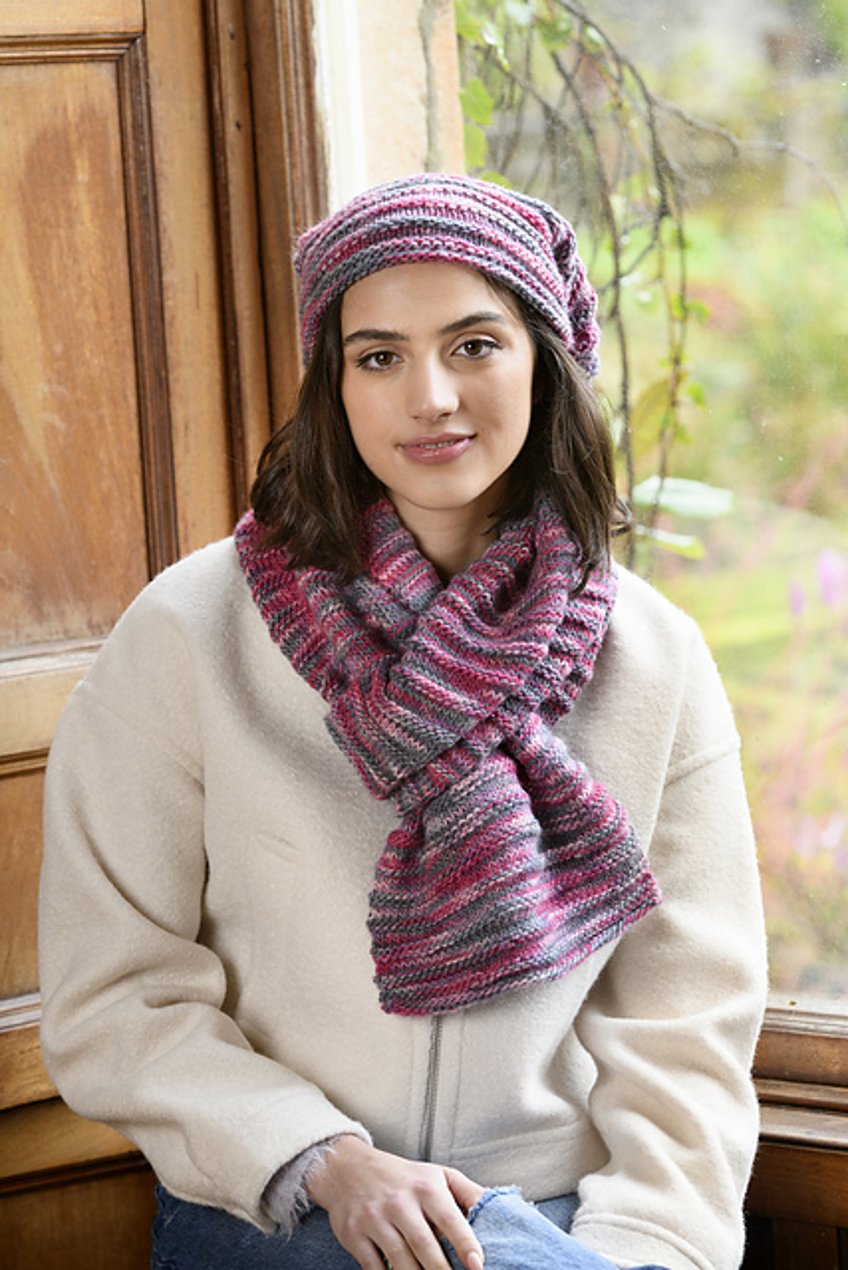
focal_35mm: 120
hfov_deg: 11.4
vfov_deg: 17.1
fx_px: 4237
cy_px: 635
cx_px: 424
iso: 400
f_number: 6.3
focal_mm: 120
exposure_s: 1/30
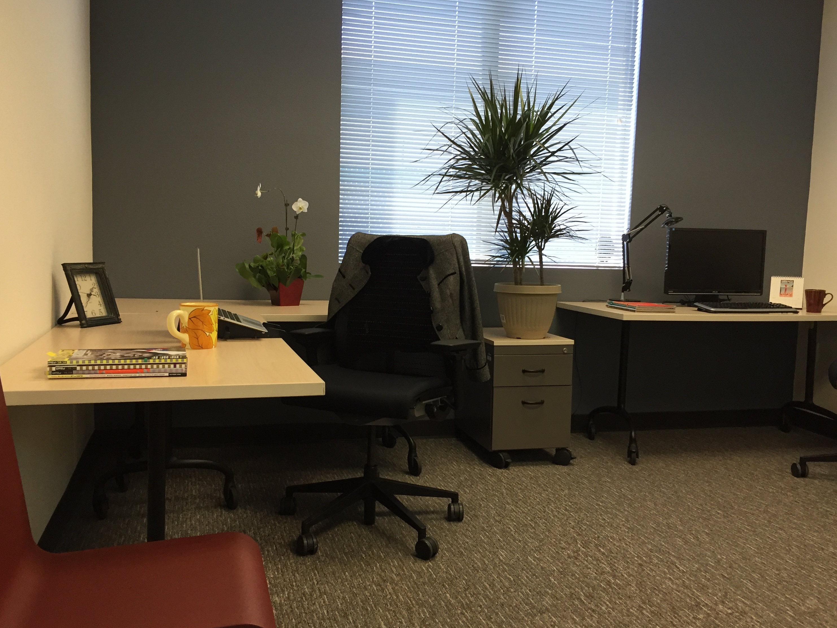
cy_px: 314
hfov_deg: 56.8
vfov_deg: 44.2
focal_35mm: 32
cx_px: 407
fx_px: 774
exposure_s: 1/30
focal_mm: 4.15
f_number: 2.2
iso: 50
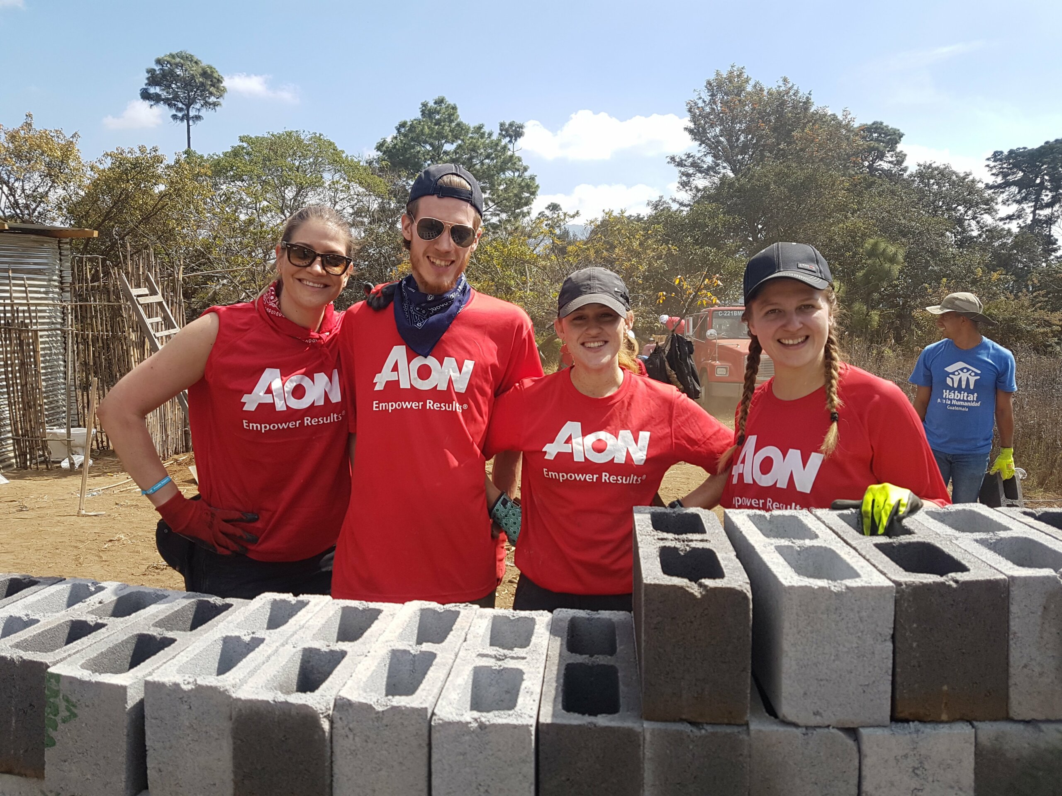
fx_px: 798
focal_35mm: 26
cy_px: 398
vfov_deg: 53.1
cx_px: 531
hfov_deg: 67.3
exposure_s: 1/1324
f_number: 1.7
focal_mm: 4.2
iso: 40
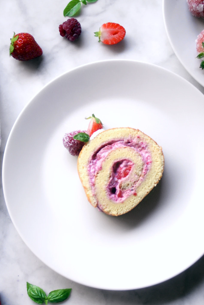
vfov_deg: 33.8
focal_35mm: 59
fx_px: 500
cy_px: 173
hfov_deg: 23.1
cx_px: 103
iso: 200
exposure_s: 1/40
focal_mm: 28
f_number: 3.2
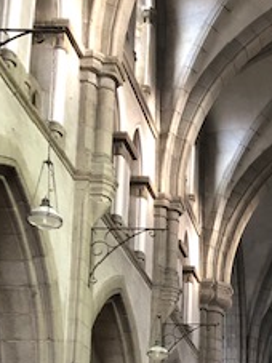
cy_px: 461
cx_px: 362
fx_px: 828
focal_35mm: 79
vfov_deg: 22.4
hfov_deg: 17.4
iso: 100
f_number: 1.8
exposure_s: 1/10
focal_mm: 3.99
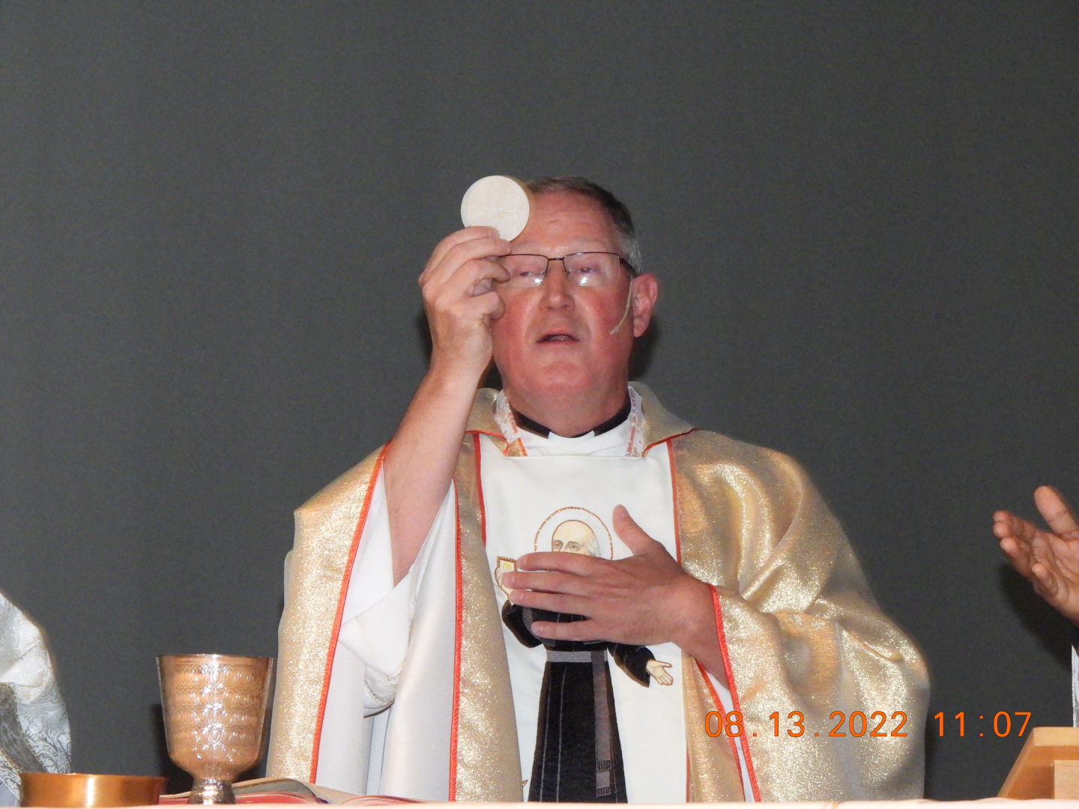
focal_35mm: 320
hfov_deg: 6.2
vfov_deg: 4.6
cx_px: 540
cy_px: 404
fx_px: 9975
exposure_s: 1/125
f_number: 5
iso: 1600
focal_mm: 57.1
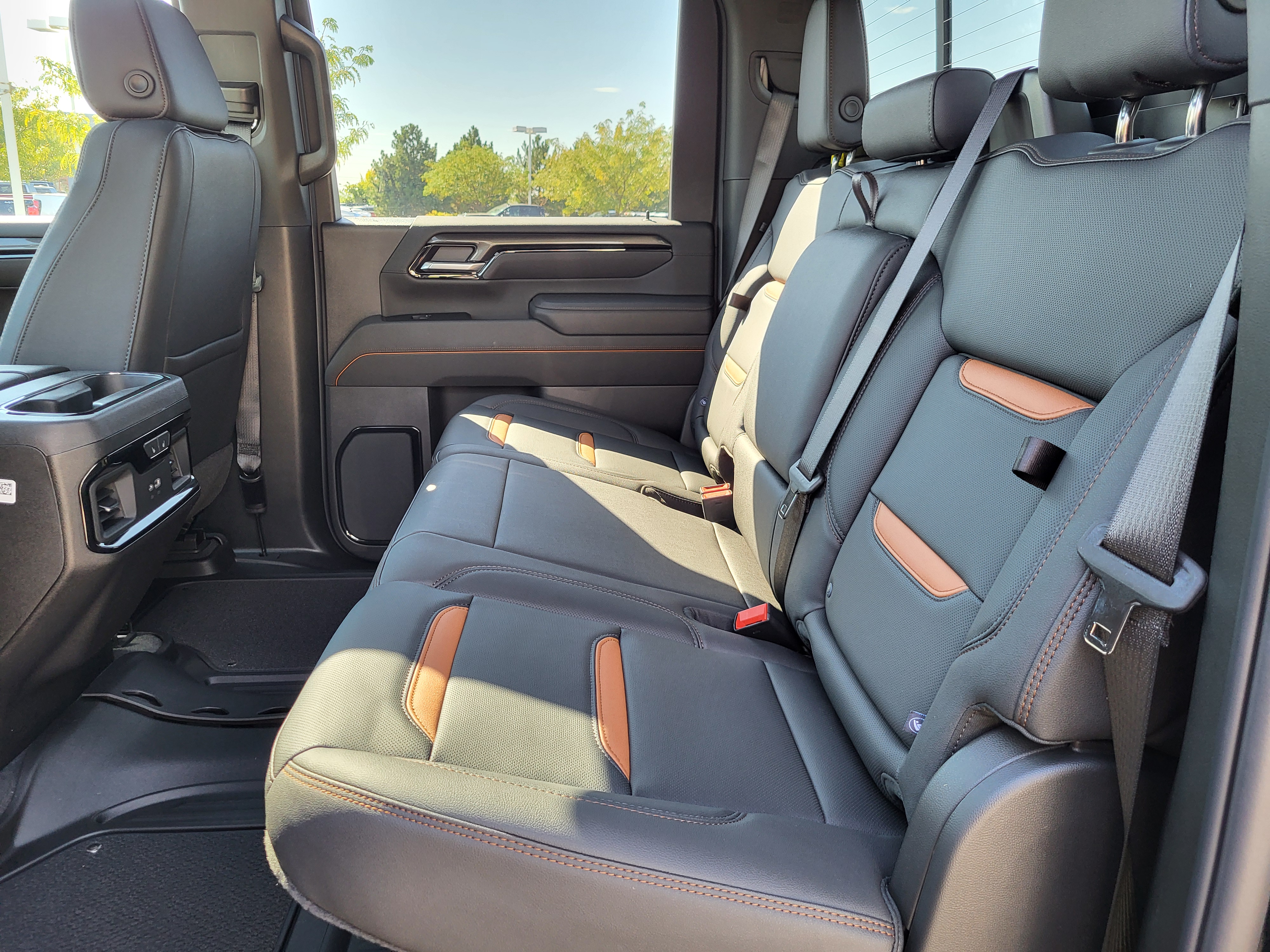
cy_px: 476
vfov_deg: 53.1
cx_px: 635
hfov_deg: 67.3
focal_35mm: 26
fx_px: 954
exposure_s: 1/120
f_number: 1.8
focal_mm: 5.4
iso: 125
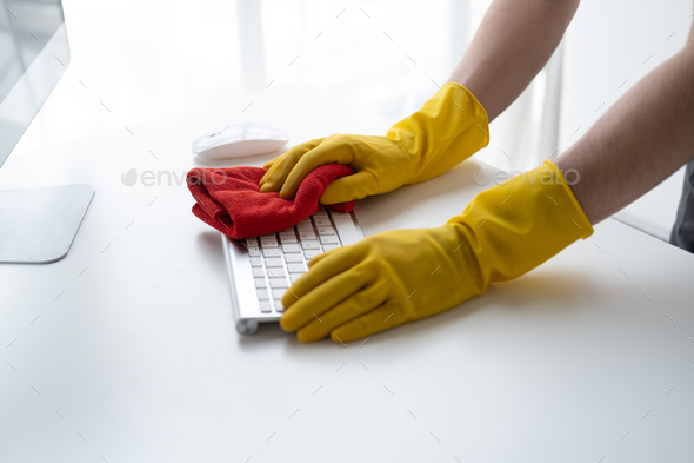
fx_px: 1021
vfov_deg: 25.5
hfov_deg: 37.5
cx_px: 347
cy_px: 232
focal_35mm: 53
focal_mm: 35
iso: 160
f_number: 2
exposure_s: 1/200
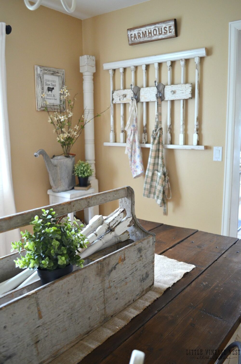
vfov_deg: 62.0
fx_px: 303
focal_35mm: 30
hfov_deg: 43.4
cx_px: 120
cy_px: 182
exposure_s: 1/50
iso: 800
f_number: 3.8
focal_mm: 20
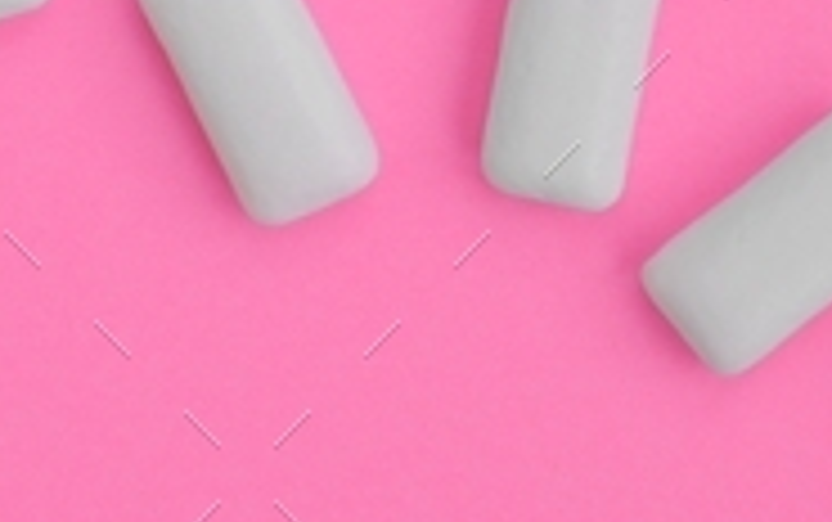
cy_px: 2
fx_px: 5515
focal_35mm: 243
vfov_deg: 5.4
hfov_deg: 8.6
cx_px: 225
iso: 320
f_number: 4.5
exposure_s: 1/160
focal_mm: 50
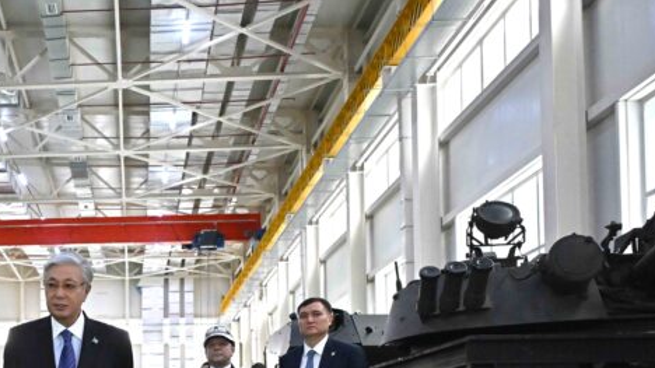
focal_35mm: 55
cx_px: 38
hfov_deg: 35.1
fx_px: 955
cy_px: 409
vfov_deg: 20.7
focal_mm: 24
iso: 2500
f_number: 4
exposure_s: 1/250
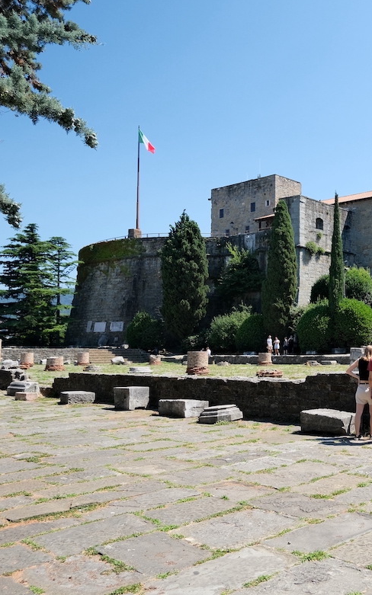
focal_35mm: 36
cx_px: 371
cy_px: 302
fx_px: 584
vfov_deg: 54.0
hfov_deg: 32.5
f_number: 5.6
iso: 320
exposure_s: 1/600
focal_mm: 15.2
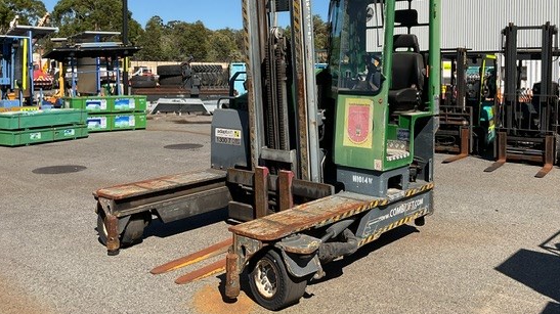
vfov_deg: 31.4
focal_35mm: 37
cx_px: 324
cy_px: 82
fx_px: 549
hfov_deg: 53.8
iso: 16
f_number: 1.8
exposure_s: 1/2141
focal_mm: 3
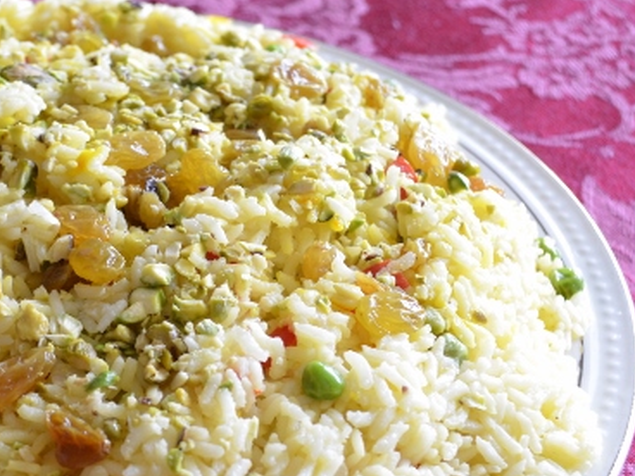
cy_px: 317
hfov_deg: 22.7
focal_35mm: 85
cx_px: 121
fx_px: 1559
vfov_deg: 17.3
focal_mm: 34
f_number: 5.6
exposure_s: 1/60
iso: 640
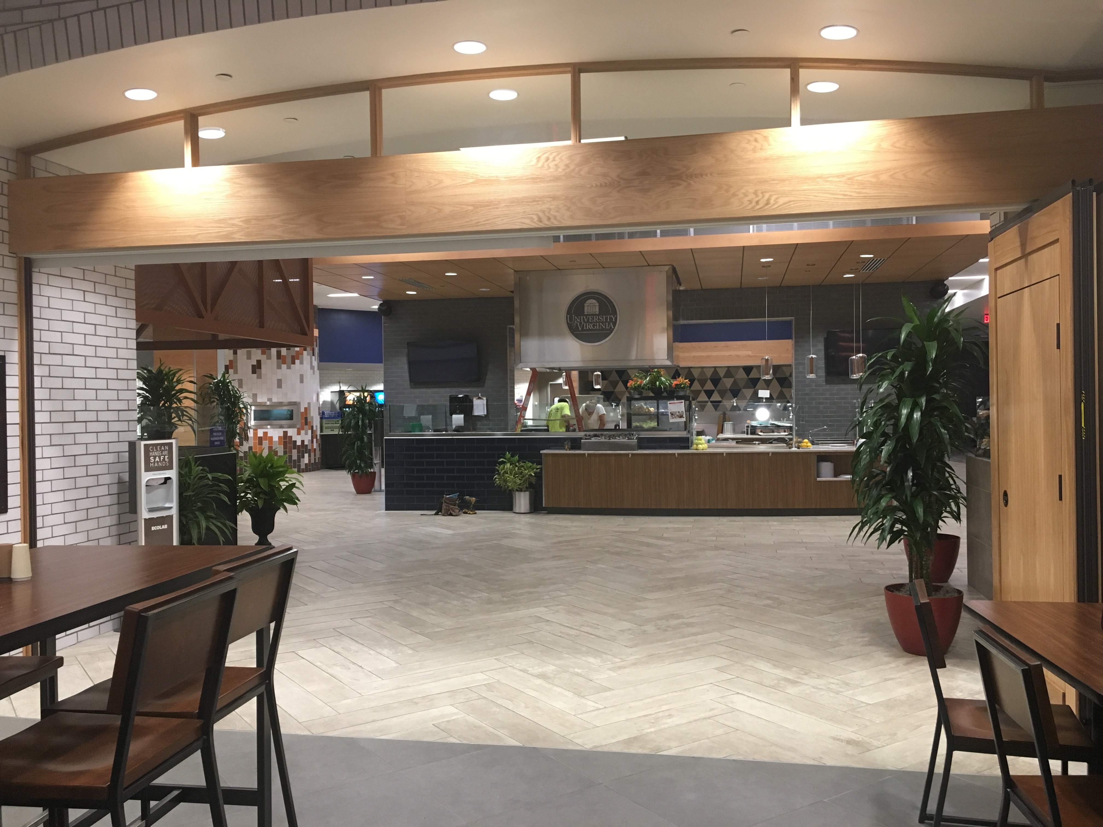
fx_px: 924
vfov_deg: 48.2
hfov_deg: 61.7
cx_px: 552
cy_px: 414
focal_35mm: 29
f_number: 2.2
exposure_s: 1/30
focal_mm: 4.15
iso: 125
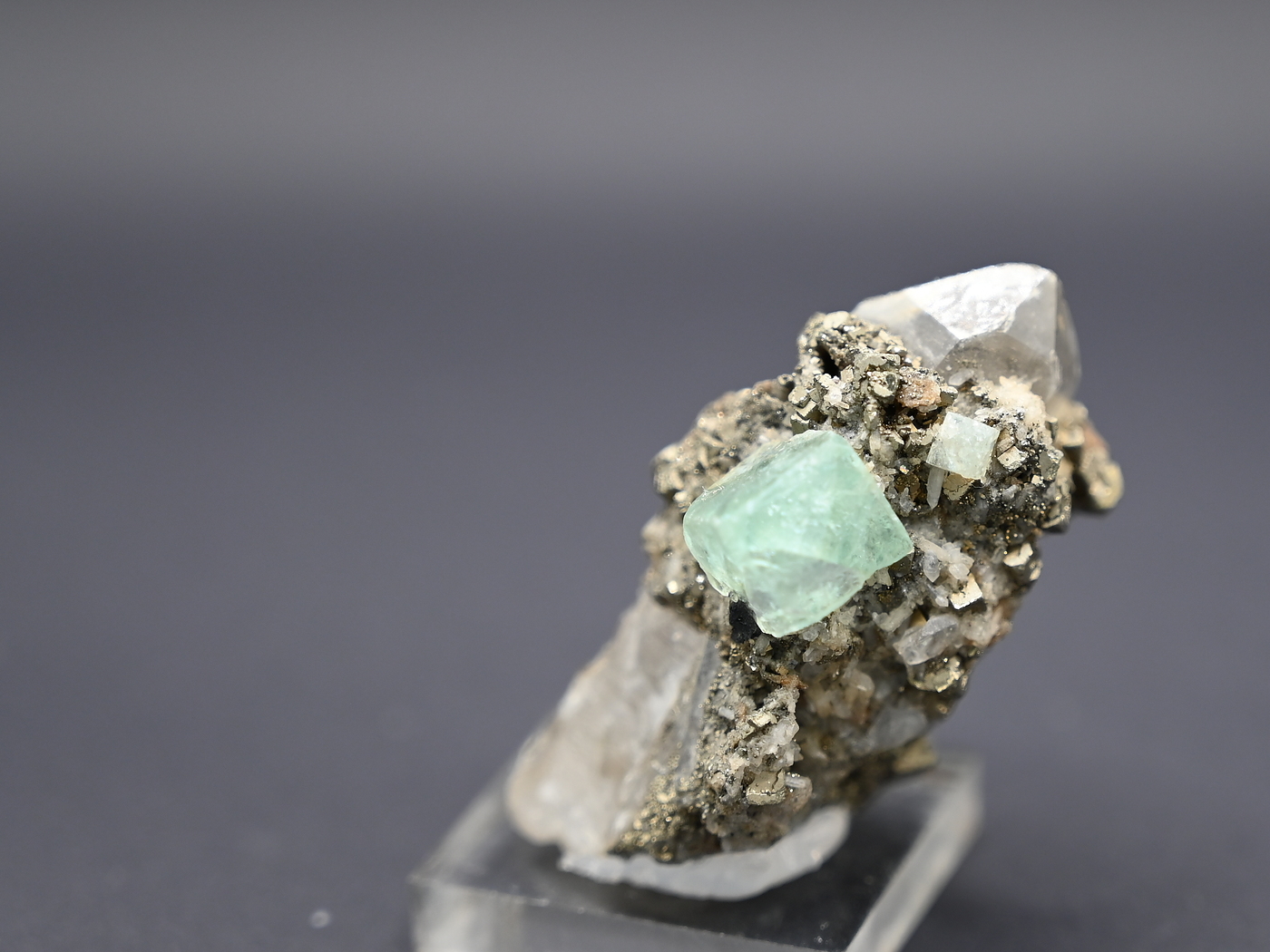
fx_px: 3522
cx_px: 888
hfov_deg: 20.3
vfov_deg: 15.4
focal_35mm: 96
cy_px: 469
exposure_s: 1/125
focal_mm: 70
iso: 500
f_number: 4
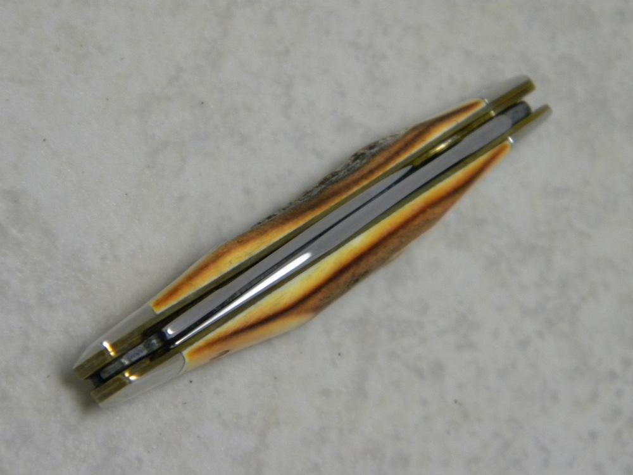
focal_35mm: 148
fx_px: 2706
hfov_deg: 13.3
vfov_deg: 10.0
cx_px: 316
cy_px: 238
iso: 400
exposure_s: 1/19.1
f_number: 5
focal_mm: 26.8
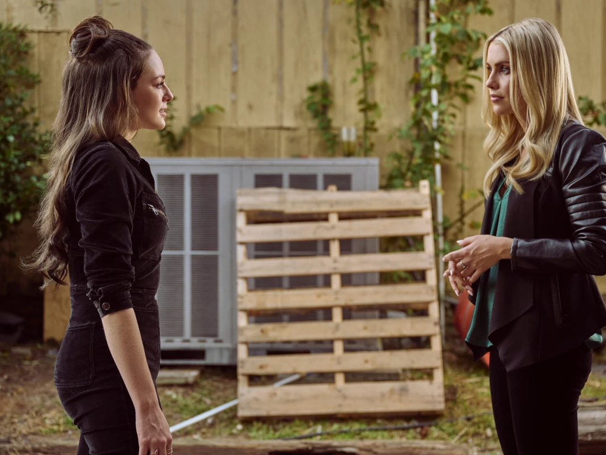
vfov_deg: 25.2
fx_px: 1016
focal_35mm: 58
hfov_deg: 33.2
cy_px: 228
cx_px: 323
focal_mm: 53
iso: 500
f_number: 3.2
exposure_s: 1/250
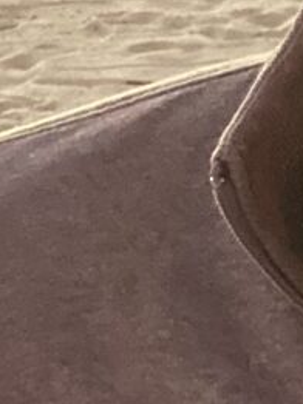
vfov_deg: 11.2
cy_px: 102
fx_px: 2069
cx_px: 574
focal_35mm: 177
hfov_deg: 8.0
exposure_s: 1/38
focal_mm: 2.71
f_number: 2.2
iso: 400
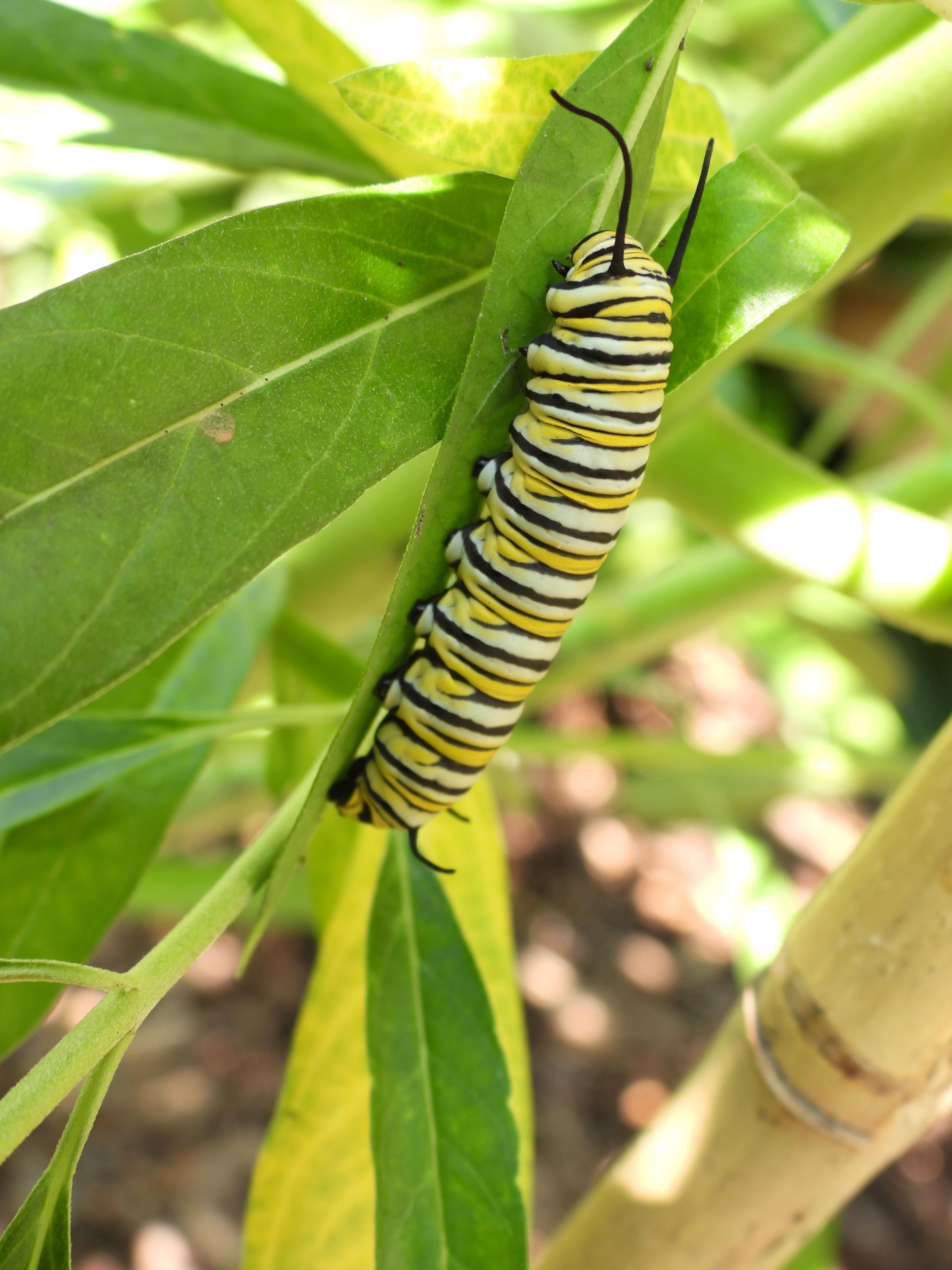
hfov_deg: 26.6
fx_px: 2017
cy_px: 635
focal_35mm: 55
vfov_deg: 34.9
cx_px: 476
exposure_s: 1/80
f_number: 3.5
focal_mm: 9.8
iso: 100
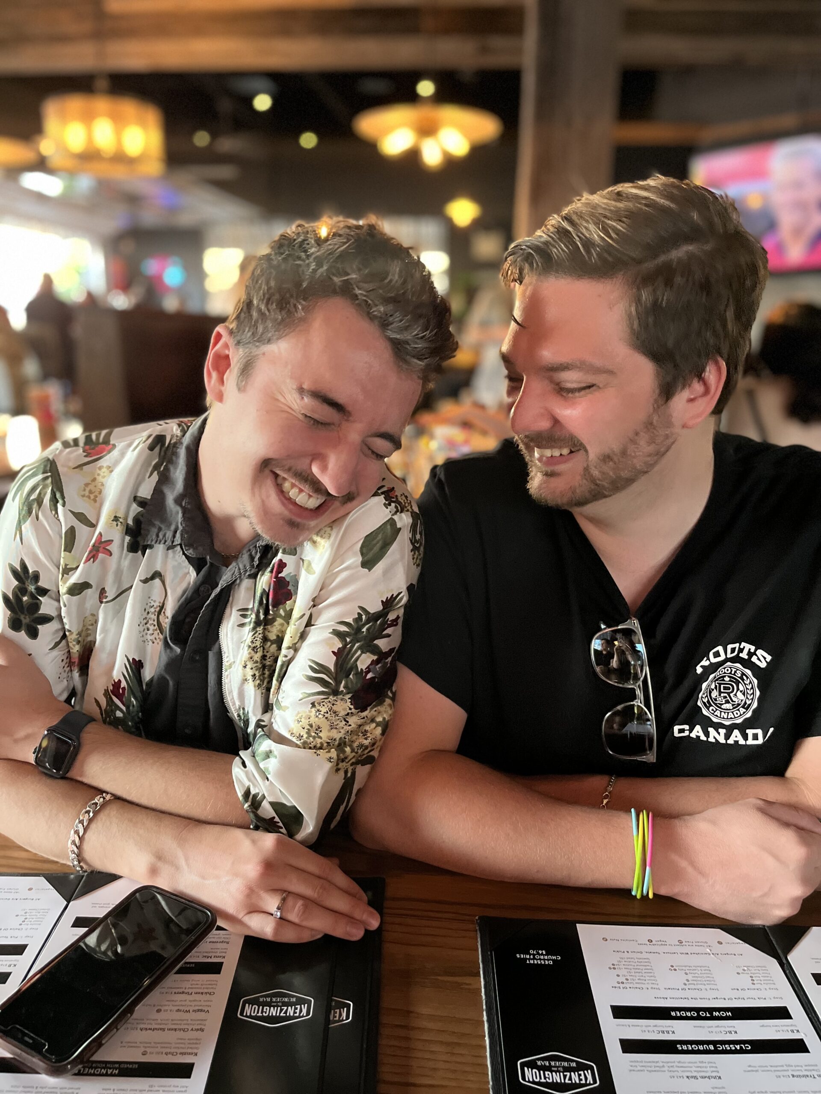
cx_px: 410
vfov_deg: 67.3
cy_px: 547
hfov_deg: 53.1
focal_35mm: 26
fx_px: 822
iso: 640
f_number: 1.6
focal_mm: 5.1
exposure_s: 1/30
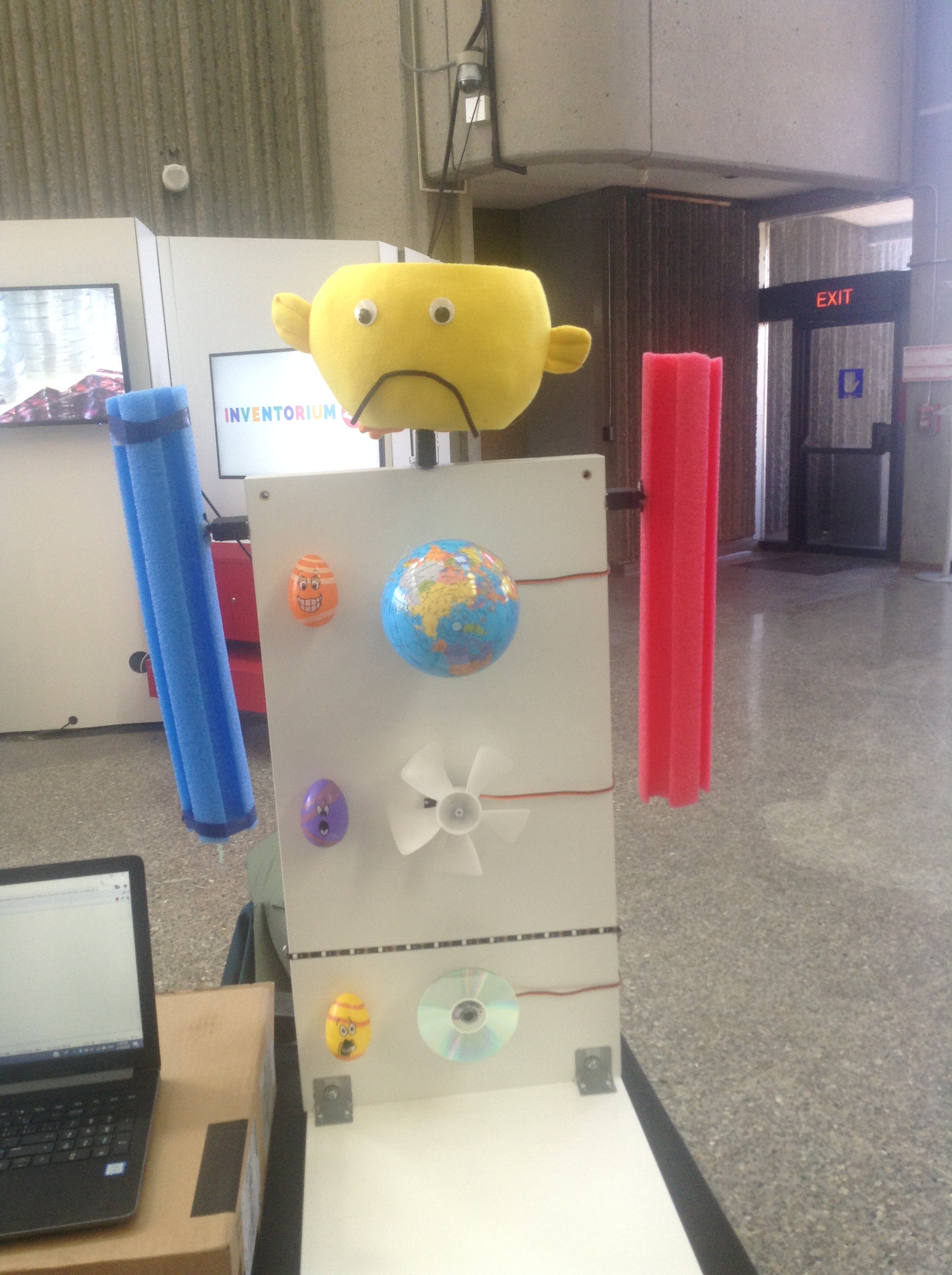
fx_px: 1213
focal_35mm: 33
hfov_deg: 42.8
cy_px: 638
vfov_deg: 55.4
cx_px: 476
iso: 32
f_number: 2.4
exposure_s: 1/30
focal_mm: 3.3
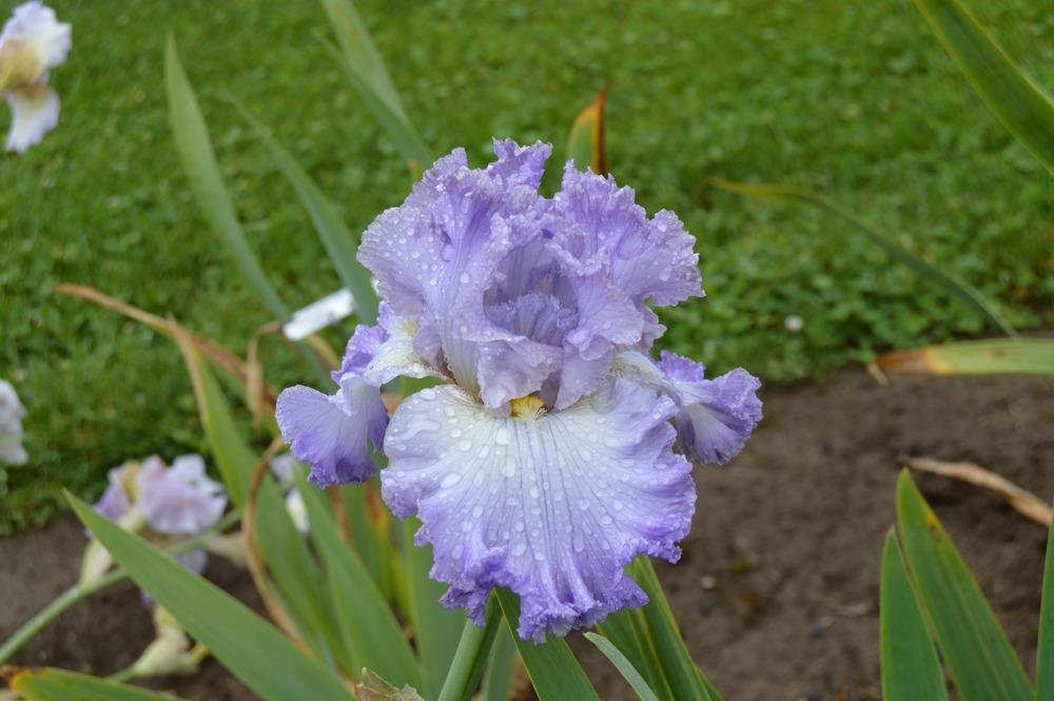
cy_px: 350
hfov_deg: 35.1
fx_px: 1667
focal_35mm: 57
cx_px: 527
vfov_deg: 23.7
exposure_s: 1/125
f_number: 8
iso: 160
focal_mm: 38
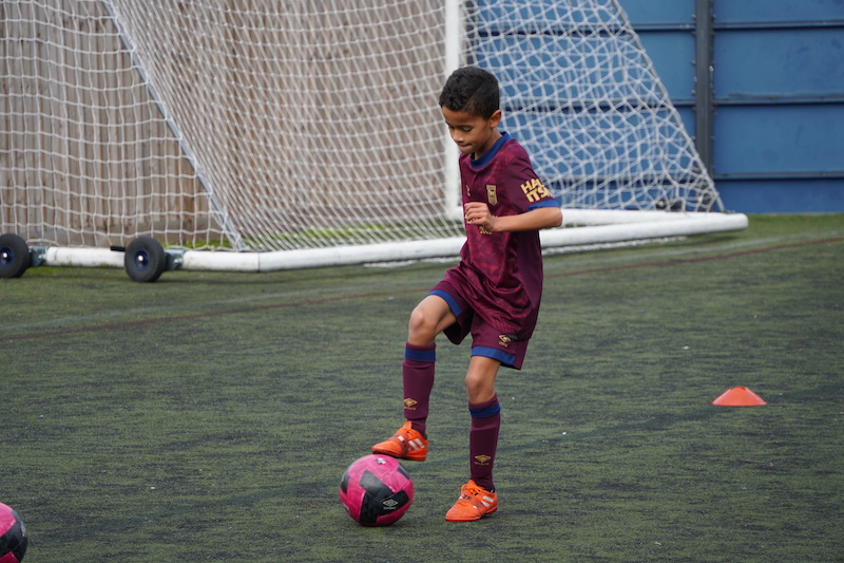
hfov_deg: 11.1
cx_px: 422
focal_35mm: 186
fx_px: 4359
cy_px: 282
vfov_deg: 7.4
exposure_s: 1/200
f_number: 5.6
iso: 160
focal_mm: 124
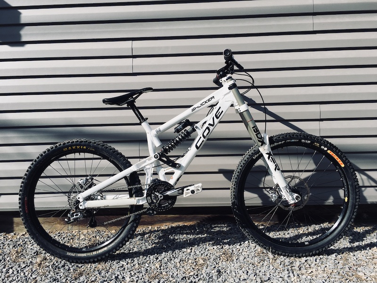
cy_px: 142
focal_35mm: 29
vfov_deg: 48.2
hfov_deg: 61.7
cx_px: 188
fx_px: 316
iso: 25
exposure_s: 1/1241
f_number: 2.2
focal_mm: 4.15
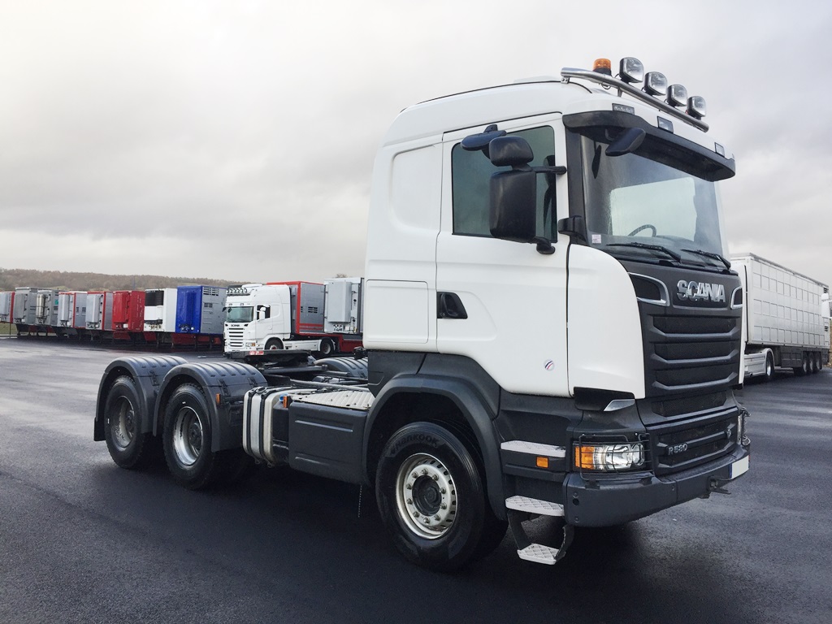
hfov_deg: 61.7
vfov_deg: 48.2
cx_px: 416
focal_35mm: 29
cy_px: 312
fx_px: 697
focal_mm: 4.15
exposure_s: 1/488
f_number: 2.2
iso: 32
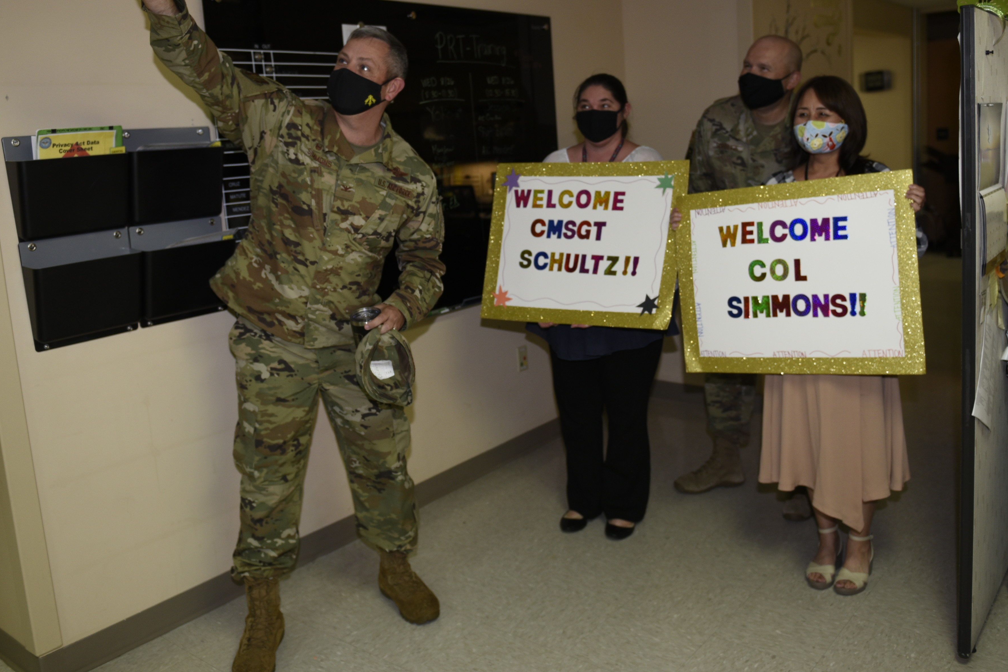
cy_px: 272
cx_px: 511
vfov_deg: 39.8
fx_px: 924
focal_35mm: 33
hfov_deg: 57.2
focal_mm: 26
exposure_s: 1/100
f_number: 2.8
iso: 500
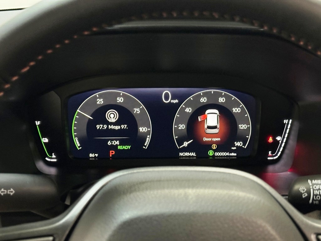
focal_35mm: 48
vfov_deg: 30.3
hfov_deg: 39.7
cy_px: 120
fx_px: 445
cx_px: 160
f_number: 1.78
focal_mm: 6.86
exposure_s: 1/24
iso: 640
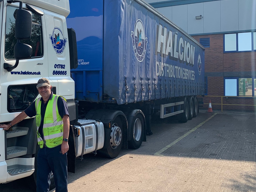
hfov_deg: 42.2
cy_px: 79
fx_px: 318
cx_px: 58
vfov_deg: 33.5
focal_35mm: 43
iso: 25
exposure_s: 1/1560
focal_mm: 4.25
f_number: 1.8
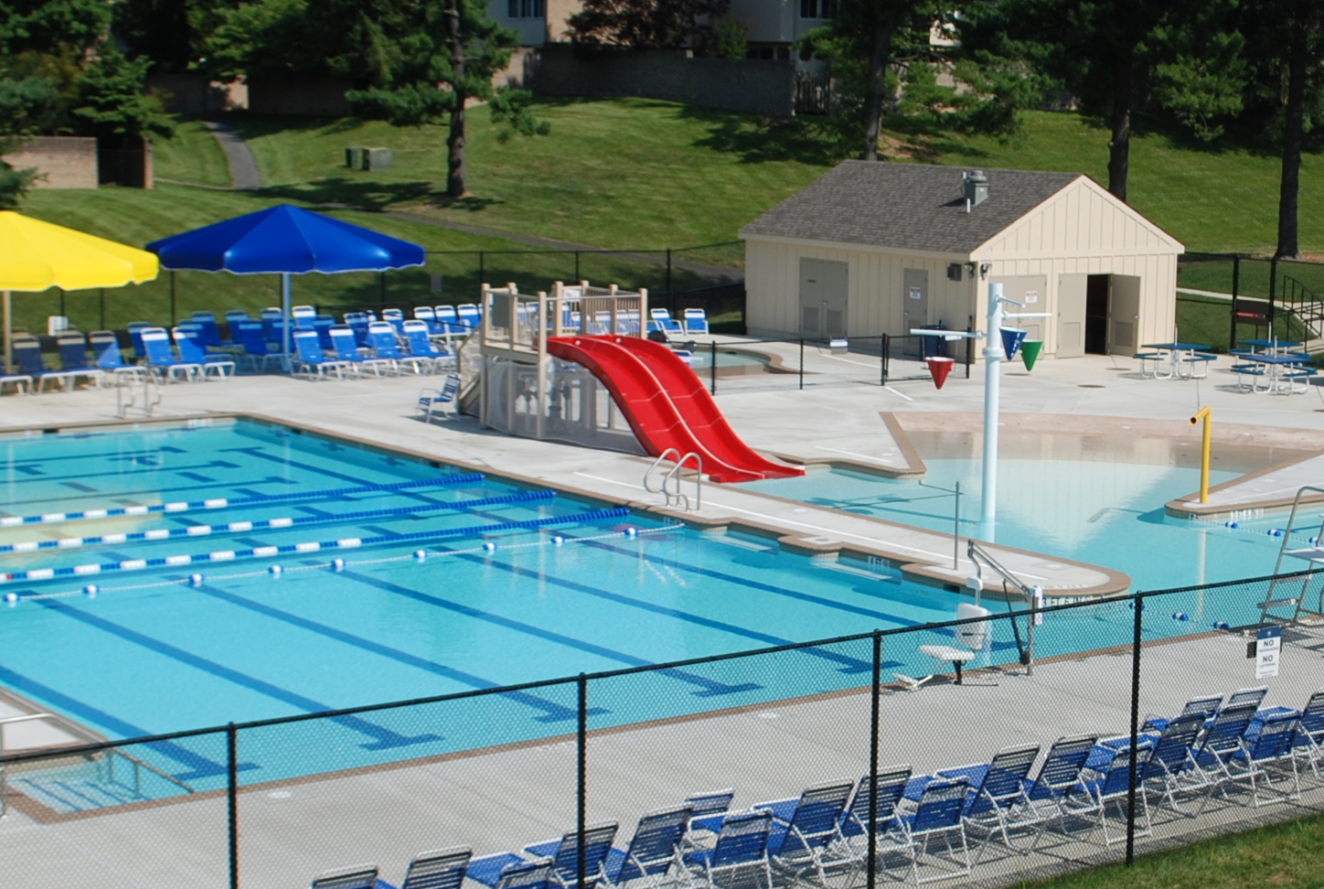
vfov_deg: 19.0
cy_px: 519
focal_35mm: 72
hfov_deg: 27.9
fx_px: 2653
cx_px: 845
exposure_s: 1/250
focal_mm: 24
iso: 100
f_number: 8
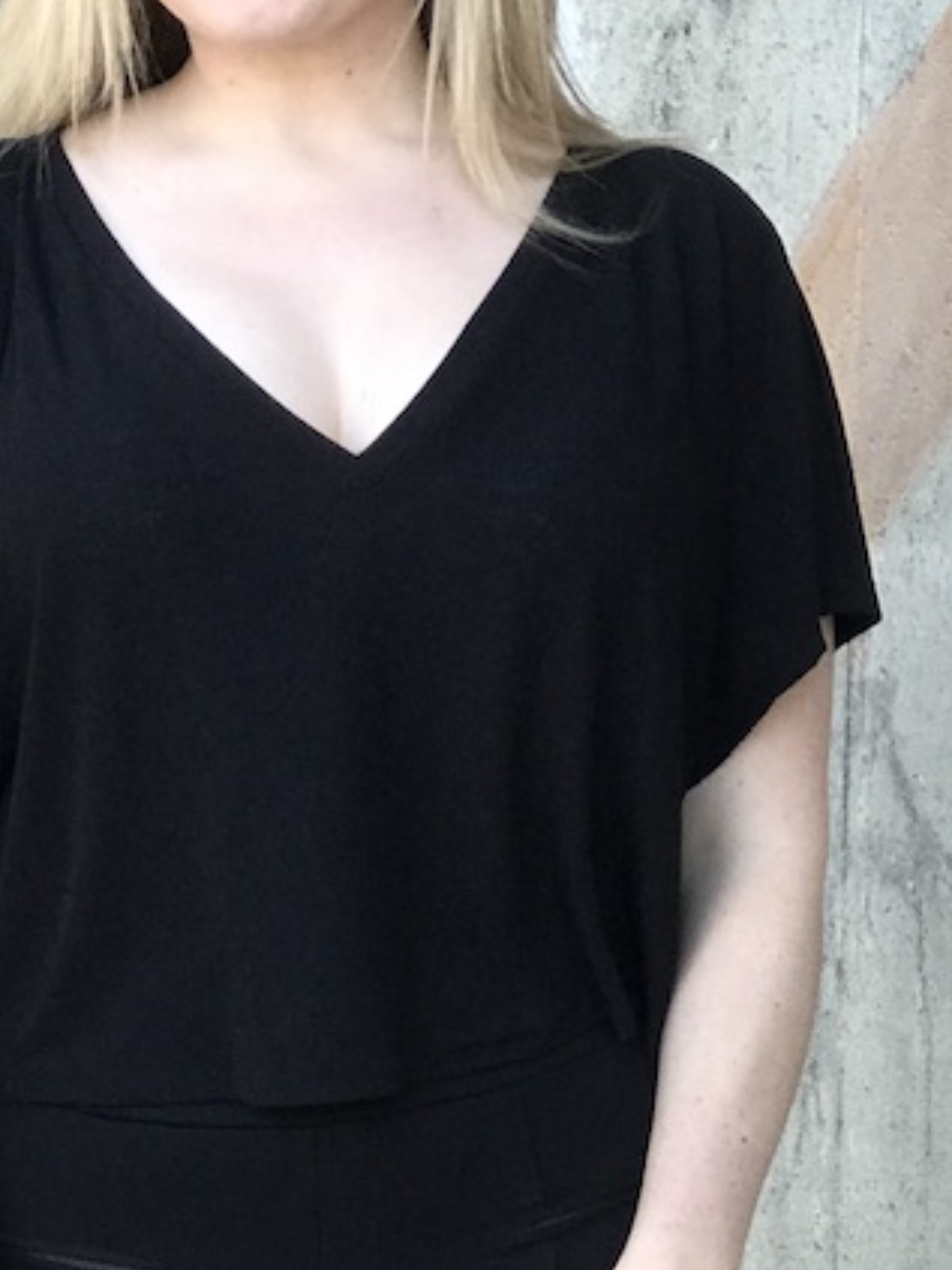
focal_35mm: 178
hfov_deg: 8.3
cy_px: 1408
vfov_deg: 11.0
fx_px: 6530
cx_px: 357
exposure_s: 1/93
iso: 40
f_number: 2.8
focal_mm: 6.6
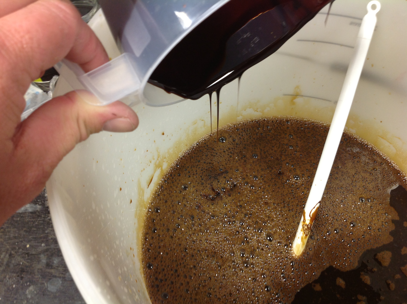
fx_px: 411
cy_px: 152
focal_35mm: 35
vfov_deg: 40.6
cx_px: 204
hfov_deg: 52.7
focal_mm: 4.28
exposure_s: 1/17
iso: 64
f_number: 2.4
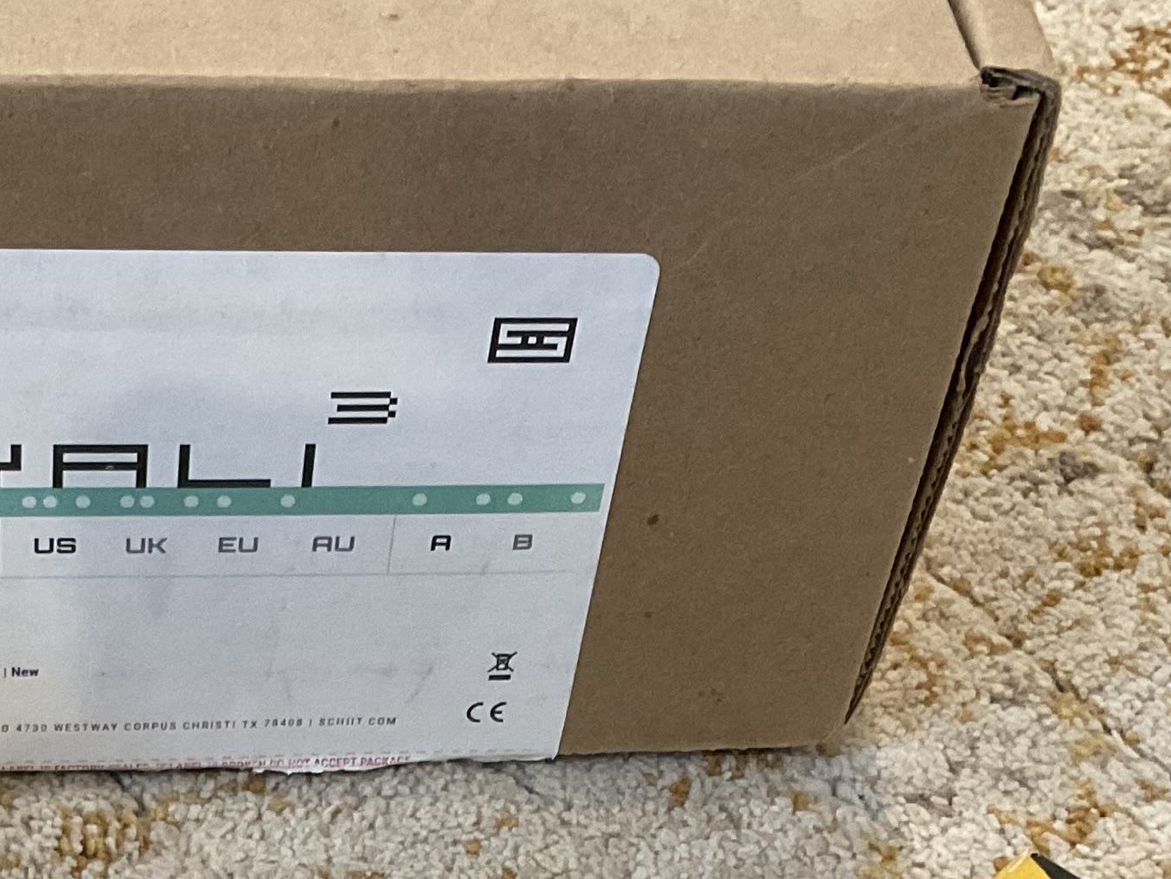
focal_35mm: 86
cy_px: 1086
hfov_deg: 22.4
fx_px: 2909
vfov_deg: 16.4
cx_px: 194
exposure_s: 1/40
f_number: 1.8
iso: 250
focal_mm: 3
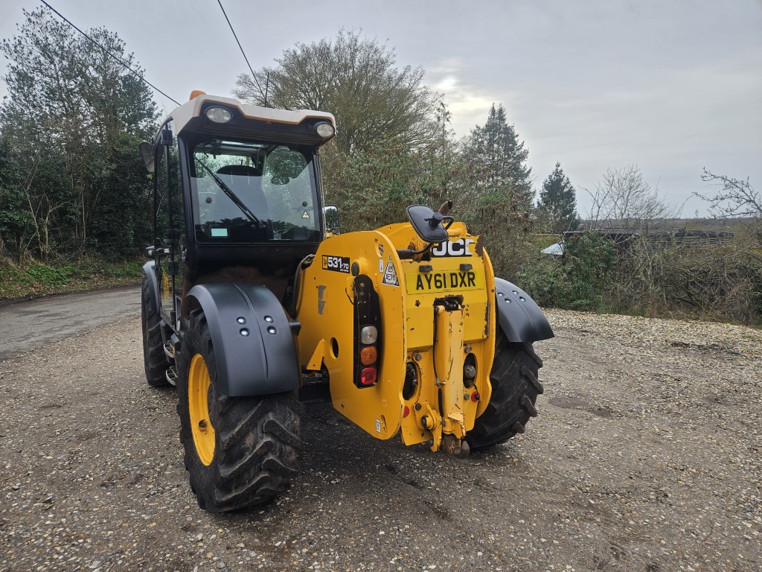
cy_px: 286
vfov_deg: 58.9
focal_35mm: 23
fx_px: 506
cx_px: 381
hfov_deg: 73.9
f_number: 1.8
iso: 25
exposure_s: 1/185
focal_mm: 5.4
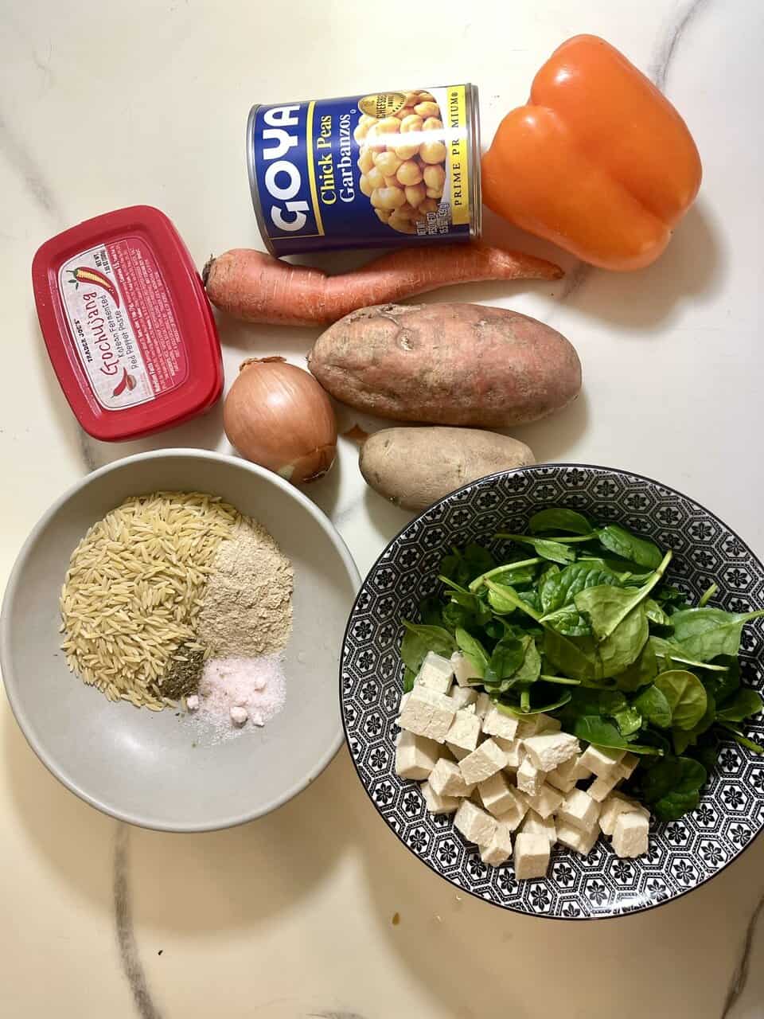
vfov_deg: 69.4
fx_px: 736
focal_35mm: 25
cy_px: 510
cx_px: 382
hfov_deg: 54.9
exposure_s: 1/120
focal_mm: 5.1
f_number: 1.6
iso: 125
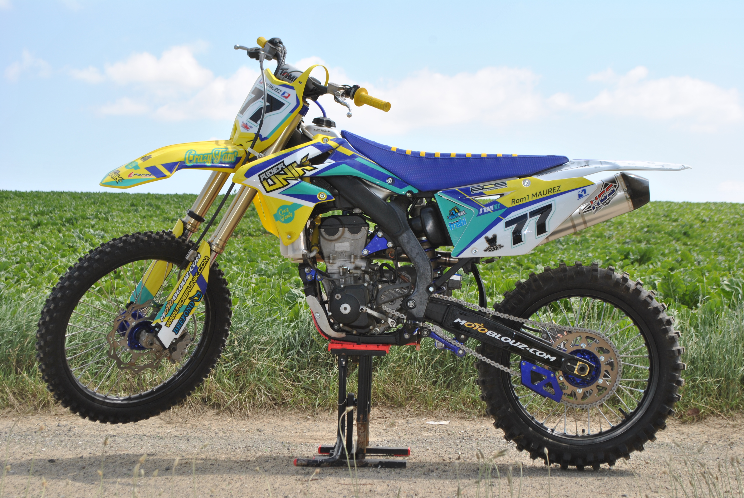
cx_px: 372
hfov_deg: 29.8
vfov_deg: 20.2
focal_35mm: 68
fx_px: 1397
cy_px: 249
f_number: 9
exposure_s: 1/200
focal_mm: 45
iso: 100
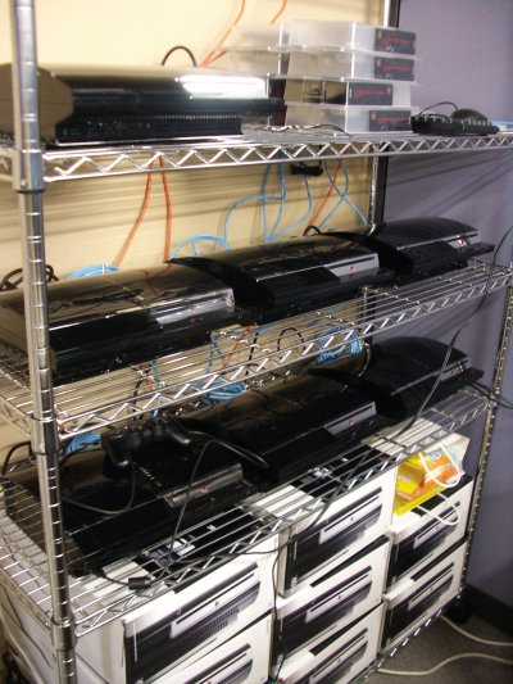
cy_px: 342
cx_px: 256
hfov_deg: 40.7
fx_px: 691
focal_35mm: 35
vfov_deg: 52.6
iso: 200
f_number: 2.6
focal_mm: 5.8
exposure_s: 1/10
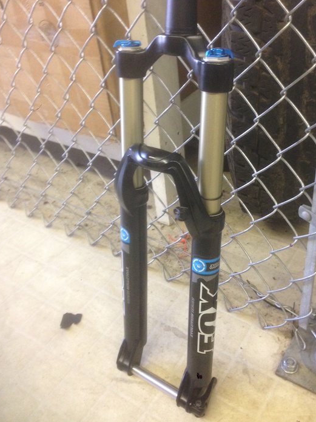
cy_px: 183
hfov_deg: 37.7
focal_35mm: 38
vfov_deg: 48.9
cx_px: 178
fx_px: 463
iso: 200
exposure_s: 1/20
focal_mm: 4.12
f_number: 2.4
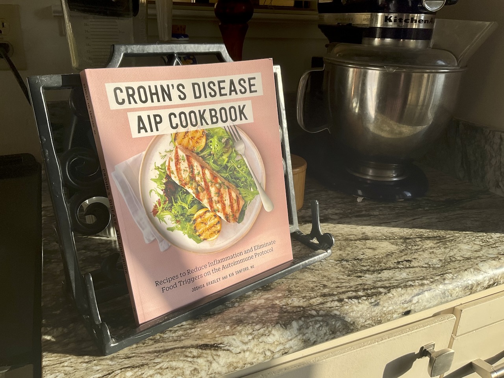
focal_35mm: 29
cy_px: 189
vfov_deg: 48.2
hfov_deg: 61.7
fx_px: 422
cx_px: 252
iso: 25
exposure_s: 1/1412
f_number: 1.8
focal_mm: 3
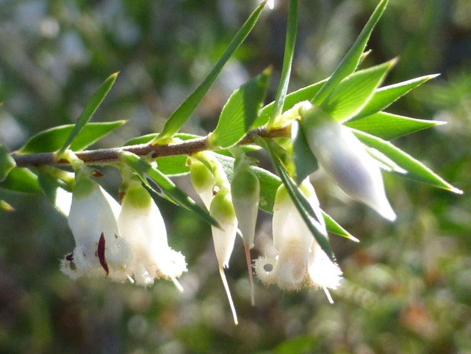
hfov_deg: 71.6
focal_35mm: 24
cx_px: 236
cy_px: 177
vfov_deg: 56.8
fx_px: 327
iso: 200
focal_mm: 4.3
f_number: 3.3
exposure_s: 1/250
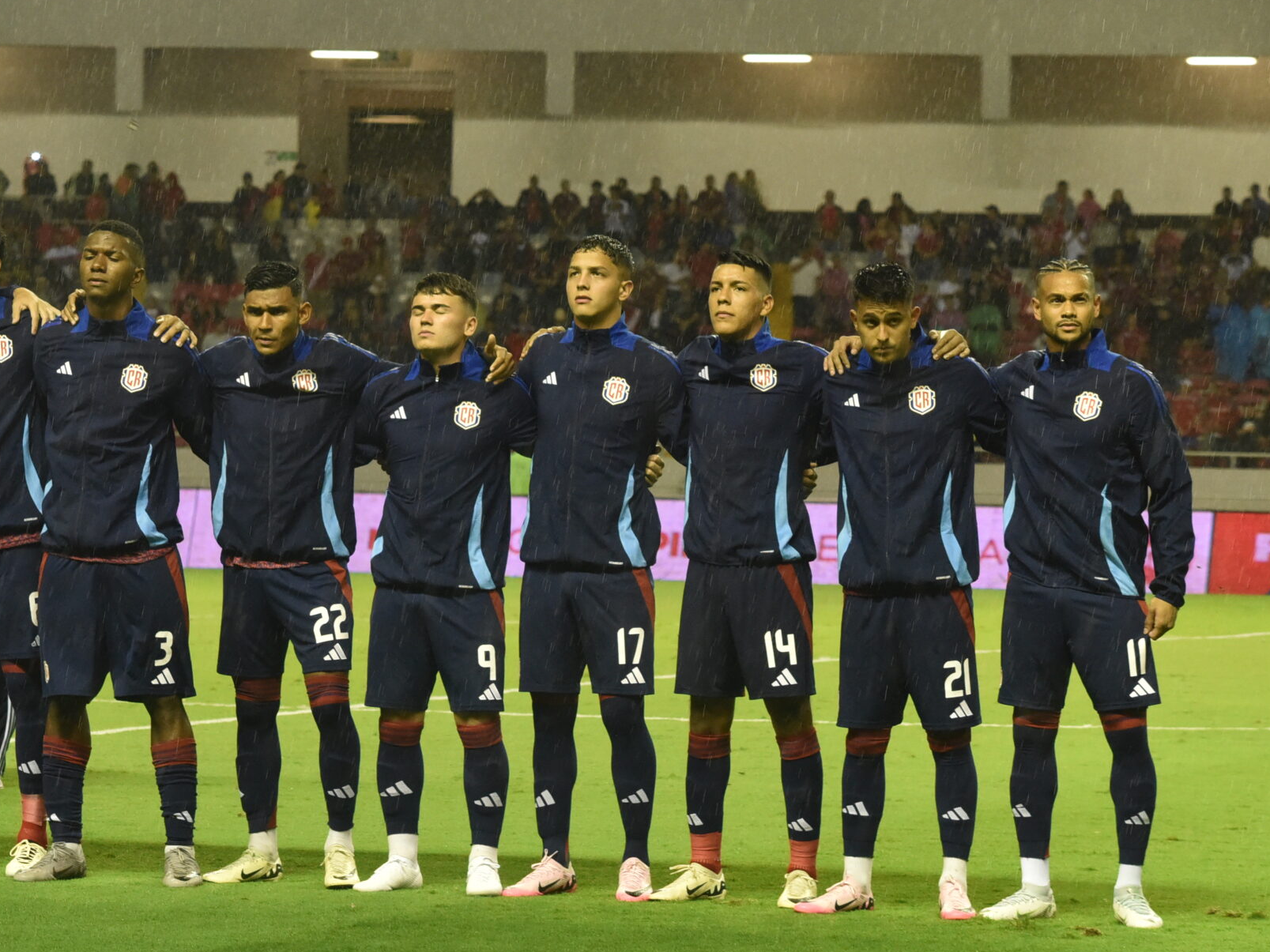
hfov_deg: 10.6
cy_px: 487
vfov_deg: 7.9
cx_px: 292
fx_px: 6860
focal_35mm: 187
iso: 4000
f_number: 8
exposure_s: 1/250
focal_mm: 122
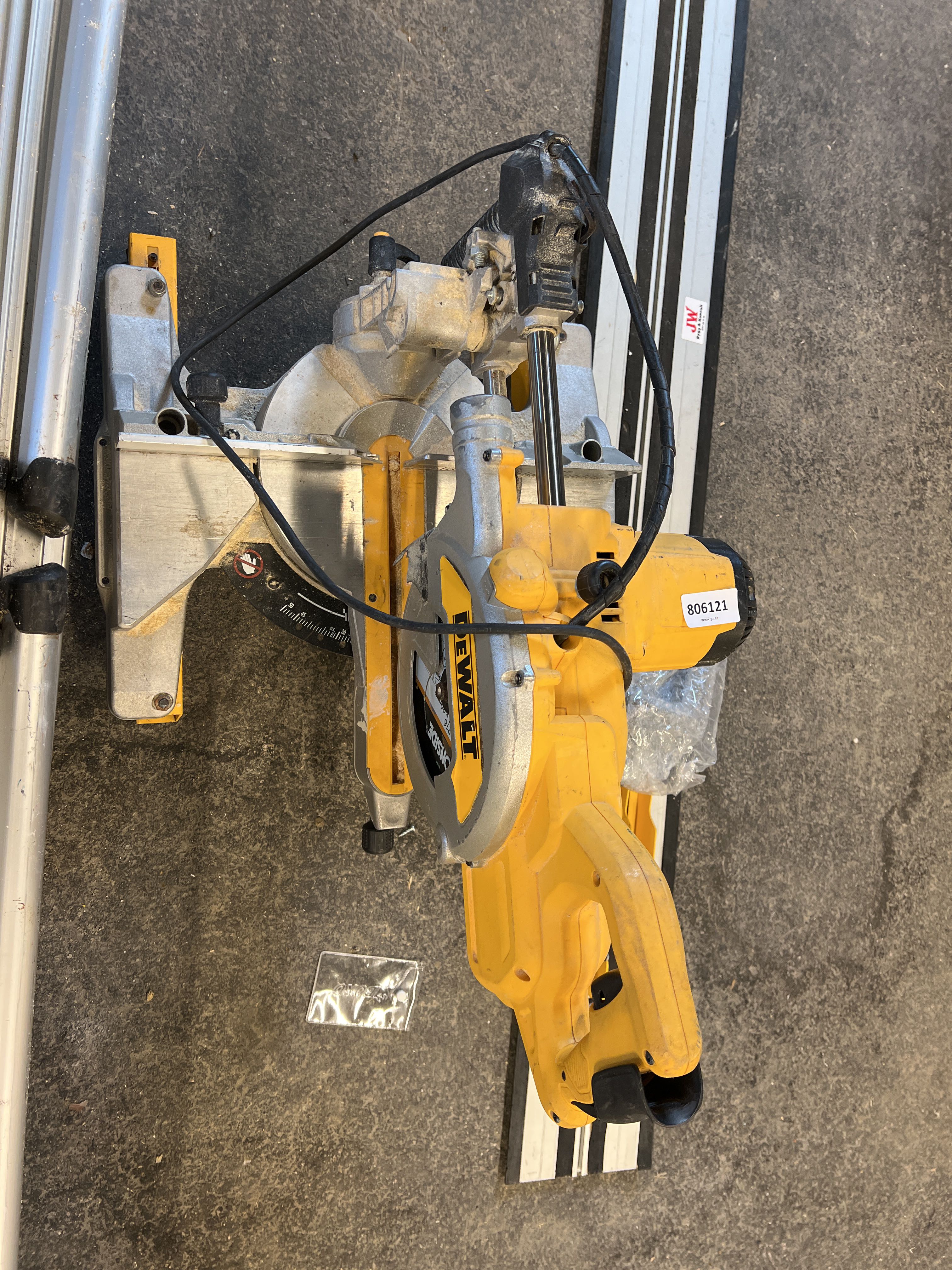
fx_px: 953
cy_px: 635
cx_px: 476
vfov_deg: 67.3
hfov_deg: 53.1
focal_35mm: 26
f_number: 1.5
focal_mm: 5.7
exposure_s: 1/50
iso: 125
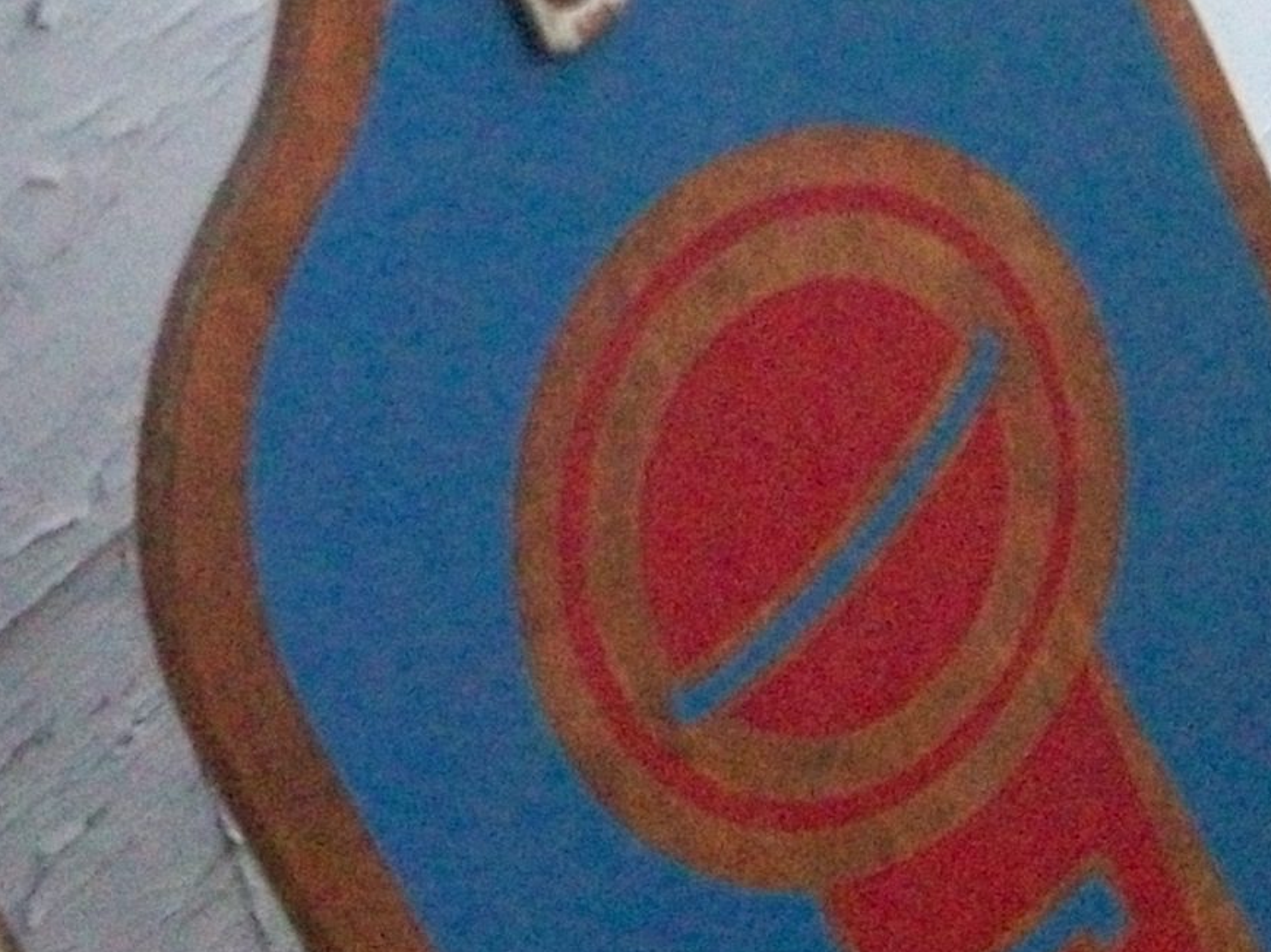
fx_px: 4331
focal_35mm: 118
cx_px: 111
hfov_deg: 16.5
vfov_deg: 12.2
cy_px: -243
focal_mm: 6
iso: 561
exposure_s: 1/128
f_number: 2.7
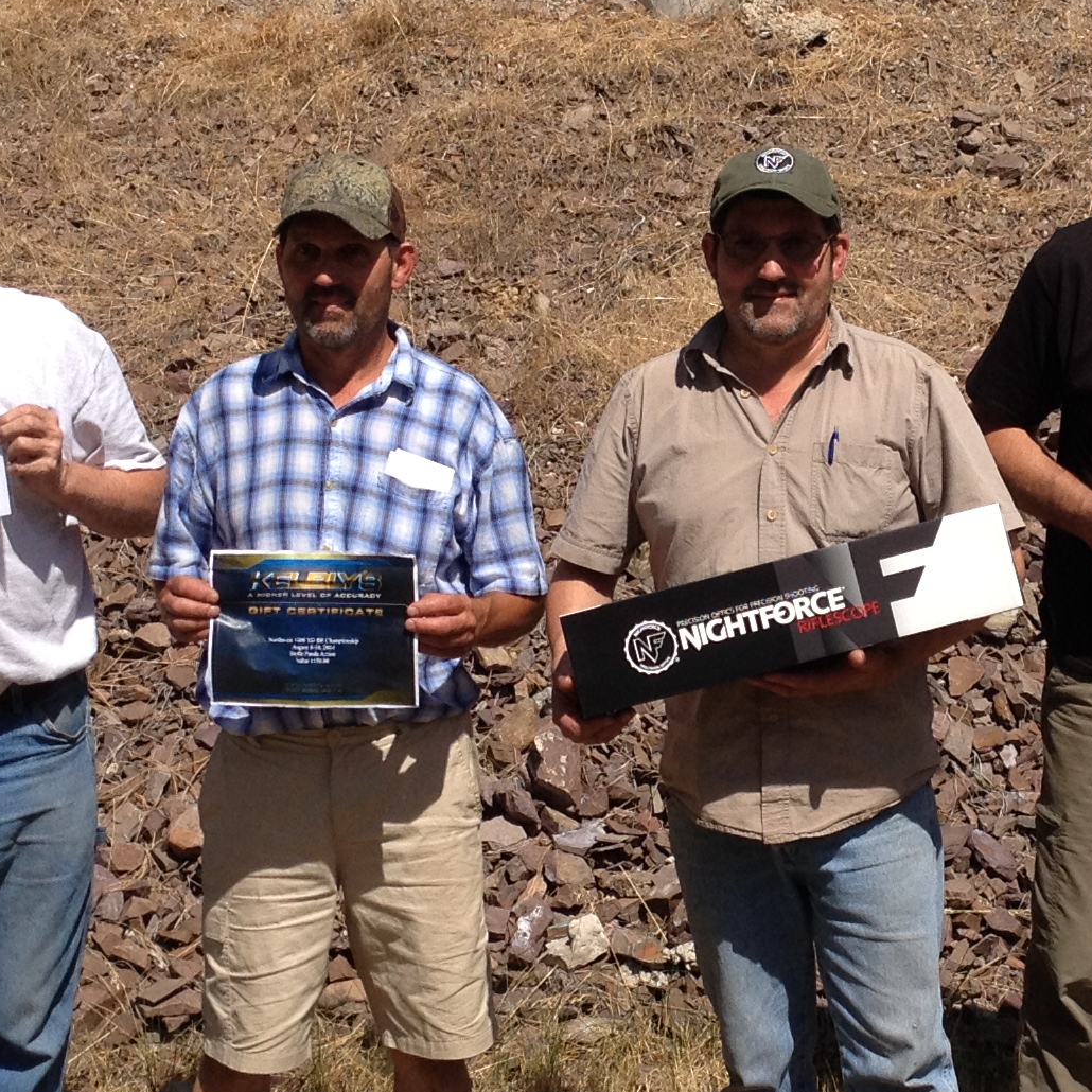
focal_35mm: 98
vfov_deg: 17.7
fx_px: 3498
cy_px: 548
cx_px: 814
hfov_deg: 17.6
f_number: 2.4
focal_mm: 4.28
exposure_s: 1/2045
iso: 50
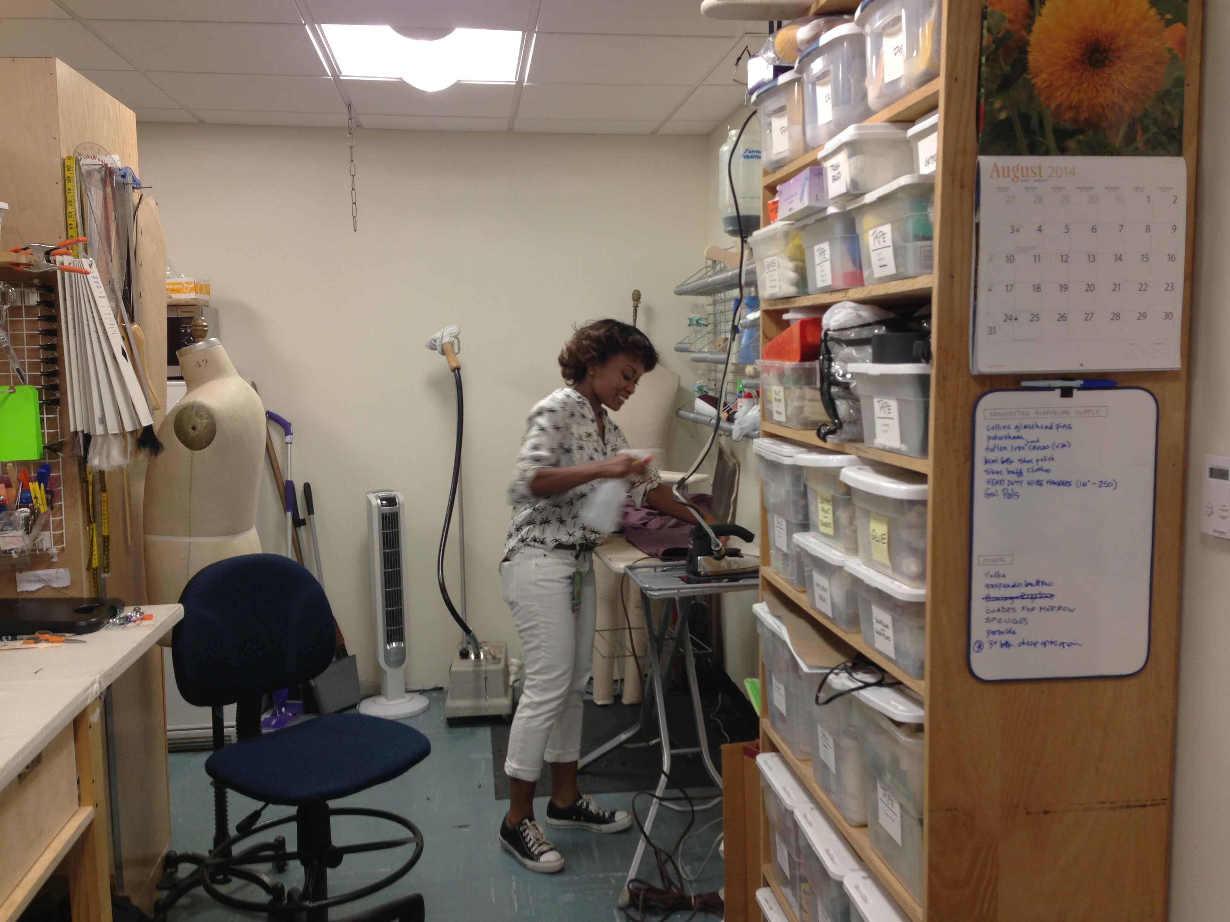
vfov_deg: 42.9
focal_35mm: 33
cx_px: 615
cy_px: 461
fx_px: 1173
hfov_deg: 55.4
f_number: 2.4
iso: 64
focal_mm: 4.13
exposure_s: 1/20
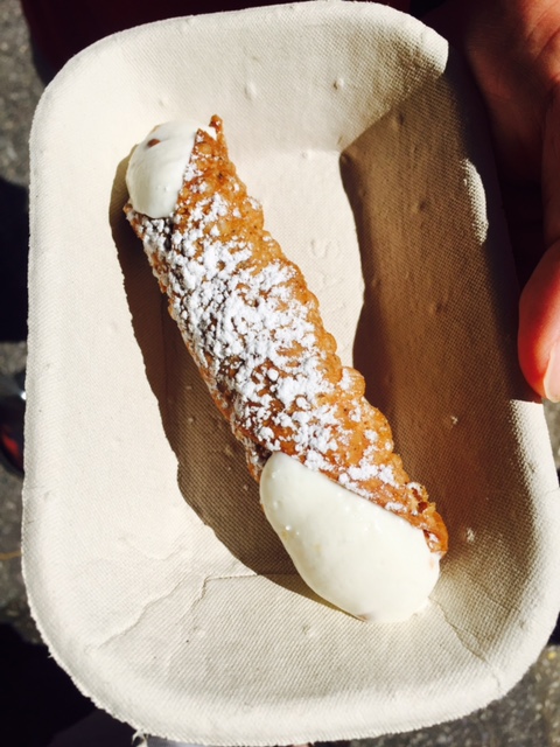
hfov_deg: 48.2
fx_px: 626
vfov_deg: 61.7
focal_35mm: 29
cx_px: 280
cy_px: 374
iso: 32
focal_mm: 4.15
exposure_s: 1/5650
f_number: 2.2
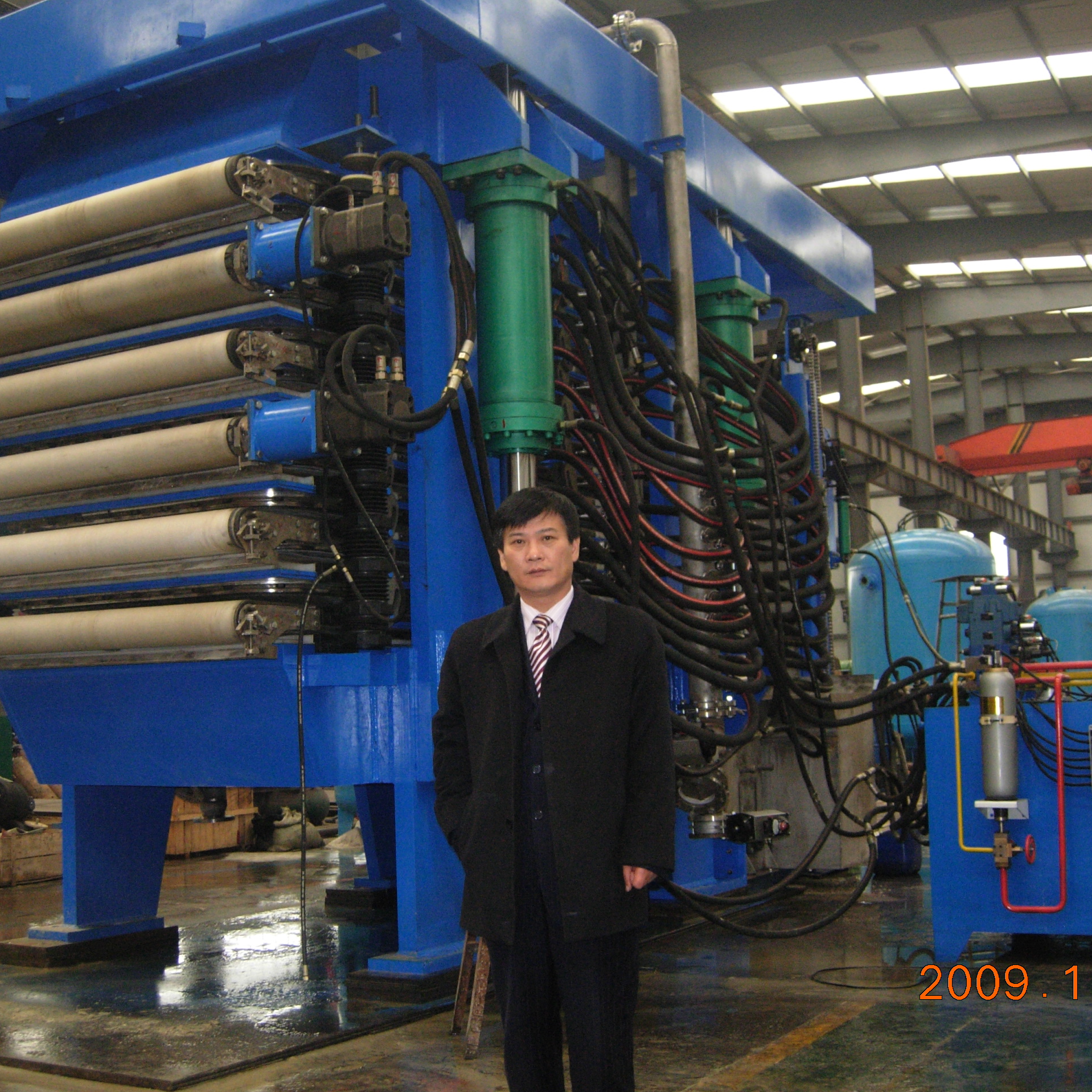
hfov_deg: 39.2
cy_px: 545
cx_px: 523
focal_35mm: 43
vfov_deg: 39.2
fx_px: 1535
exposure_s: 1/181
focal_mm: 7.5
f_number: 2.7
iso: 200
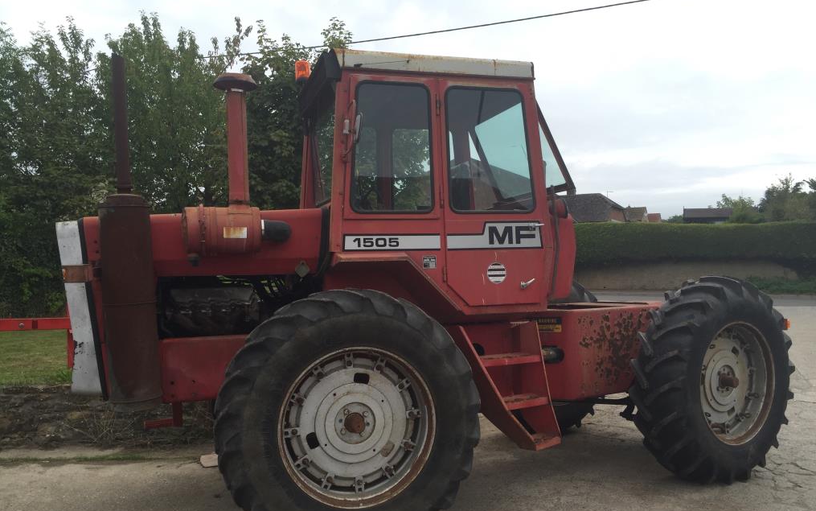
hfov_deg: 61.2
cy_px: 303
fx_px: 690
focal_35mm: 31
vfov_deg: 40.5
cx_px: 411
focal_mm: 4.15
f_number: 2.2
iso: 32
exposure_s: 1/304
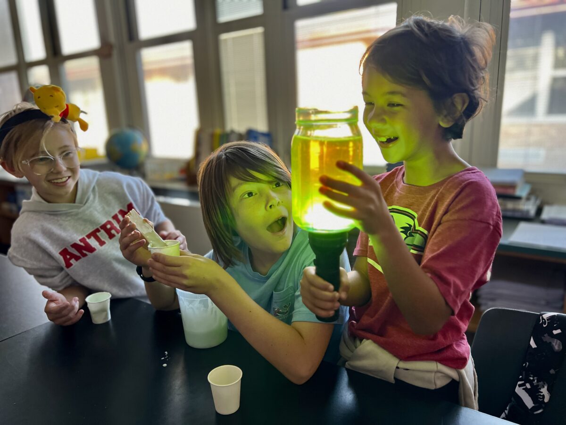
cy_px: 212
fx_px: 425
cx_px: 283
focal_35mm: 26
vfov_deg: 53.1
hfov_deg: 67.3
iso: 250
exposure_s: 1/60
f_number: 1.5
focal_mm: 5.7
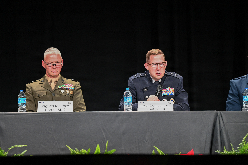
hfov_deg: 10.8
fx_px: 1308
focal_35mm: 190
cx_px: 124
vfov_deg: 7.2
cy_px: 82
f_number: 2.8
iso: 2000
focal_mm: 190
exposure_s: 1/200
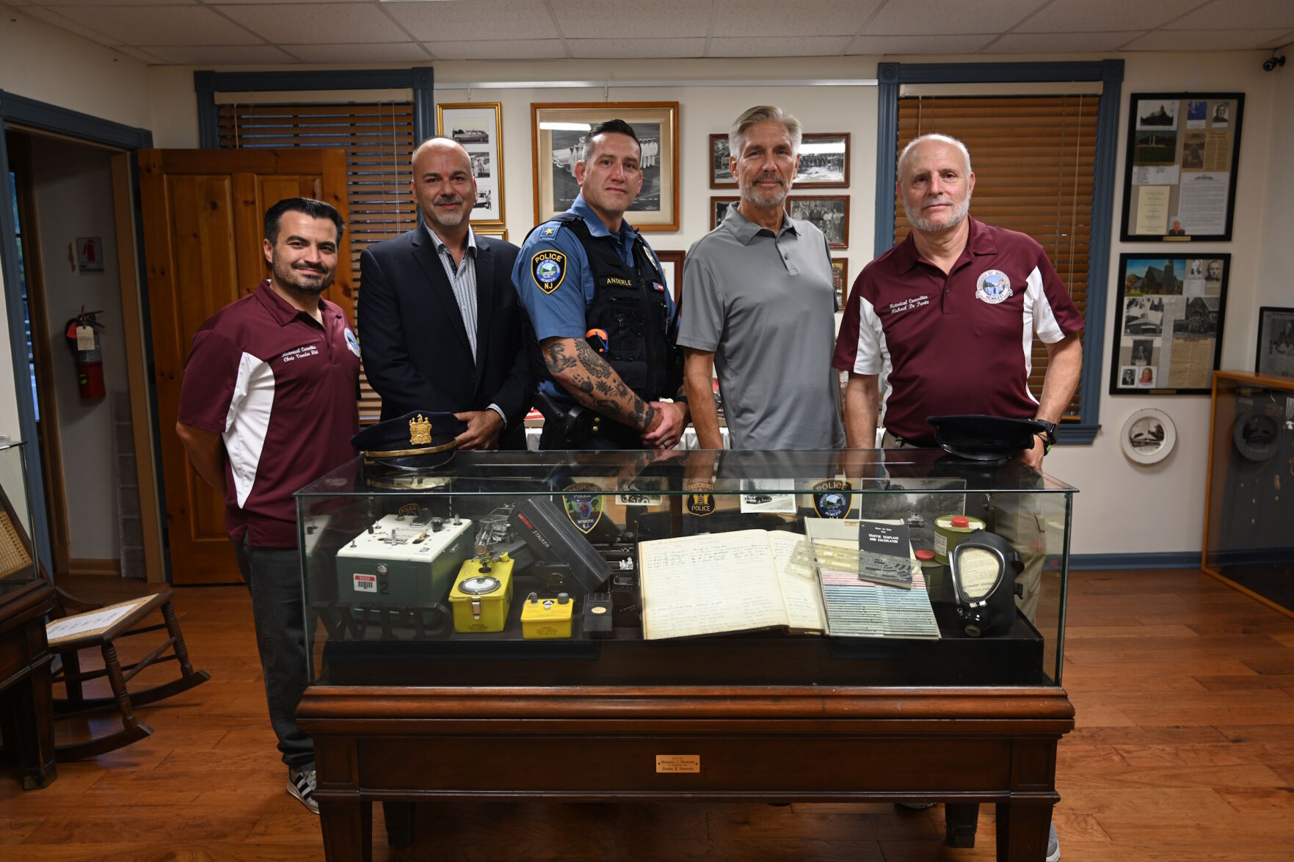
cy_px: 431
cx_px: 647
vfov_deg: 47.1
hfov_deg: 66.4
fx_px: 988
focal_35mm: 28
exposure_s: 1/30
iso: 280
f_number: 4
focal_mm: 27.5
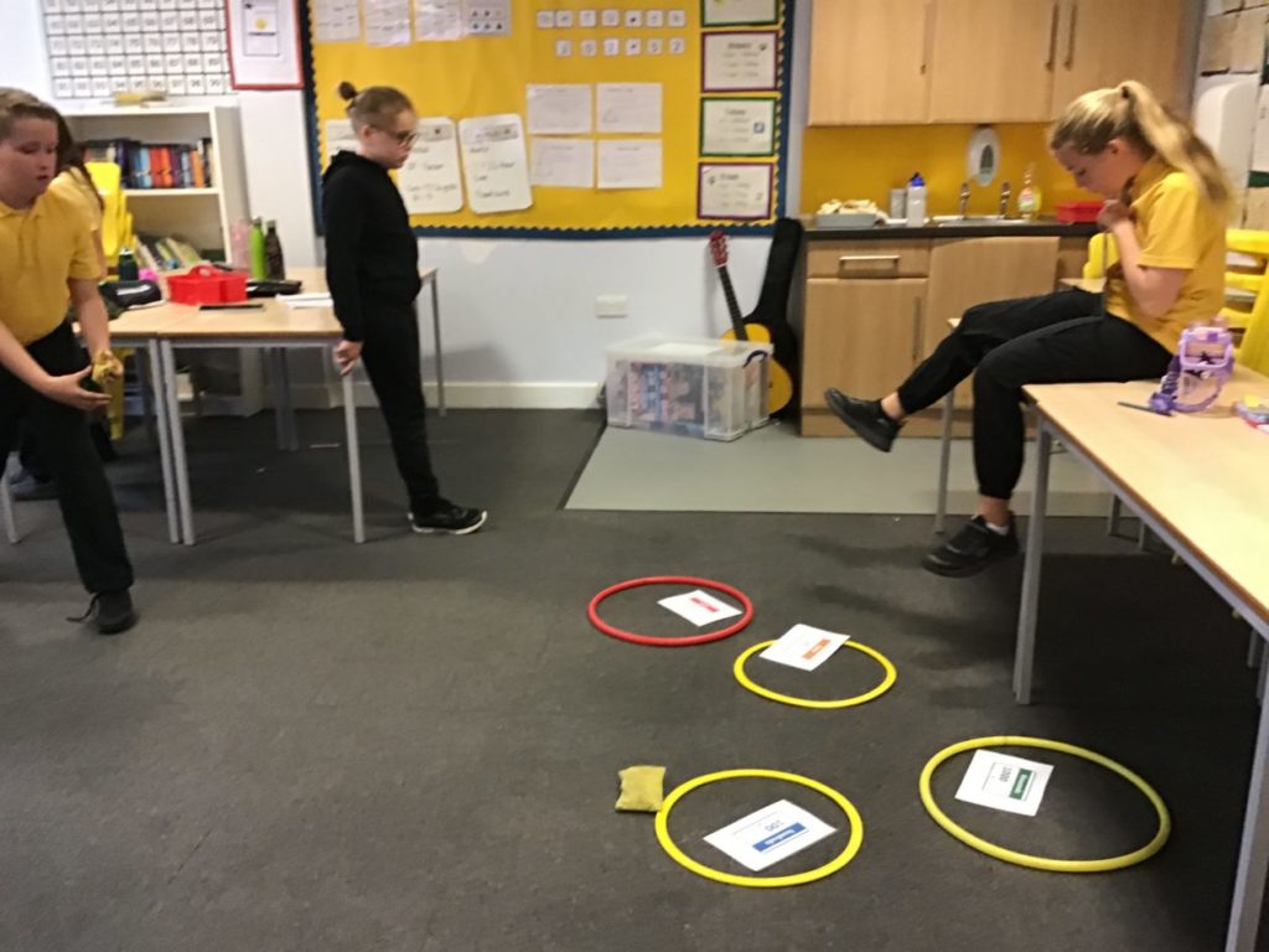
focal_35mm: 31
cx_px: 634
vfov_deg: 45.4
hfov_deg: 58.4
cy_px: 476
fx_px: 1136
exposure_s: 1/33
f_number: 2.4
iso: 200
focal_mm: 3.3
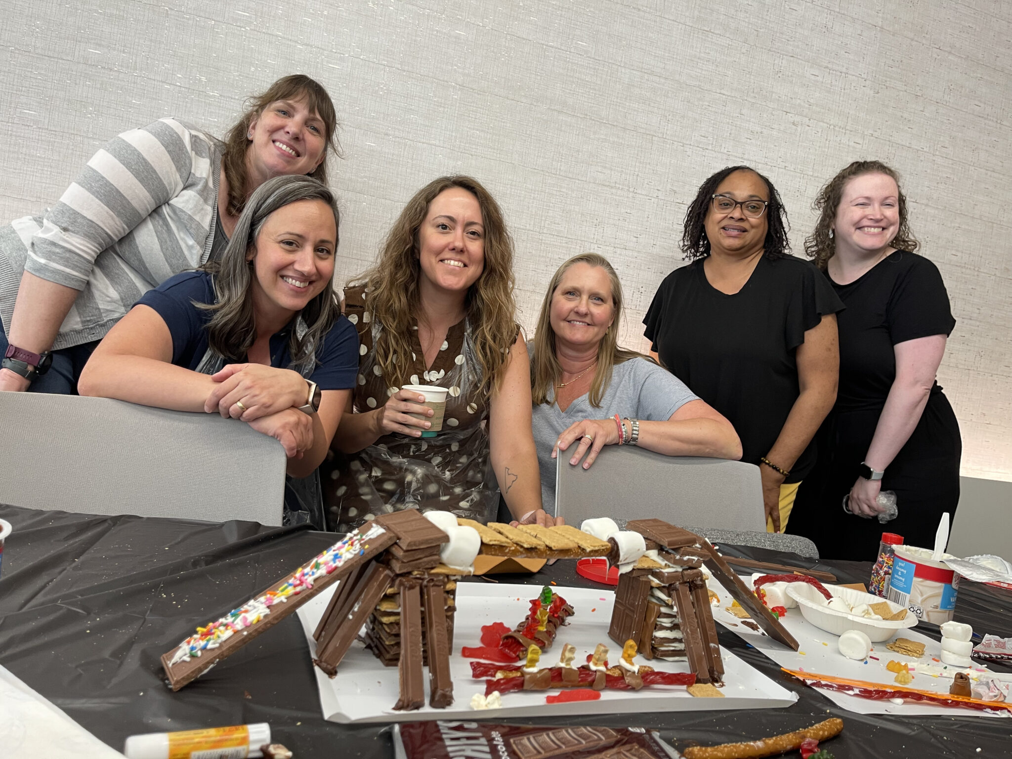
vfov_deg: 54.9
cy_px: 380
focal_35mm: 25
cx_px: 506
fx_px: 731
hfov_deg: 69.4
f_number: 1.6
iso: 125
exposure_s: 1/89
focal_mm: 5.1
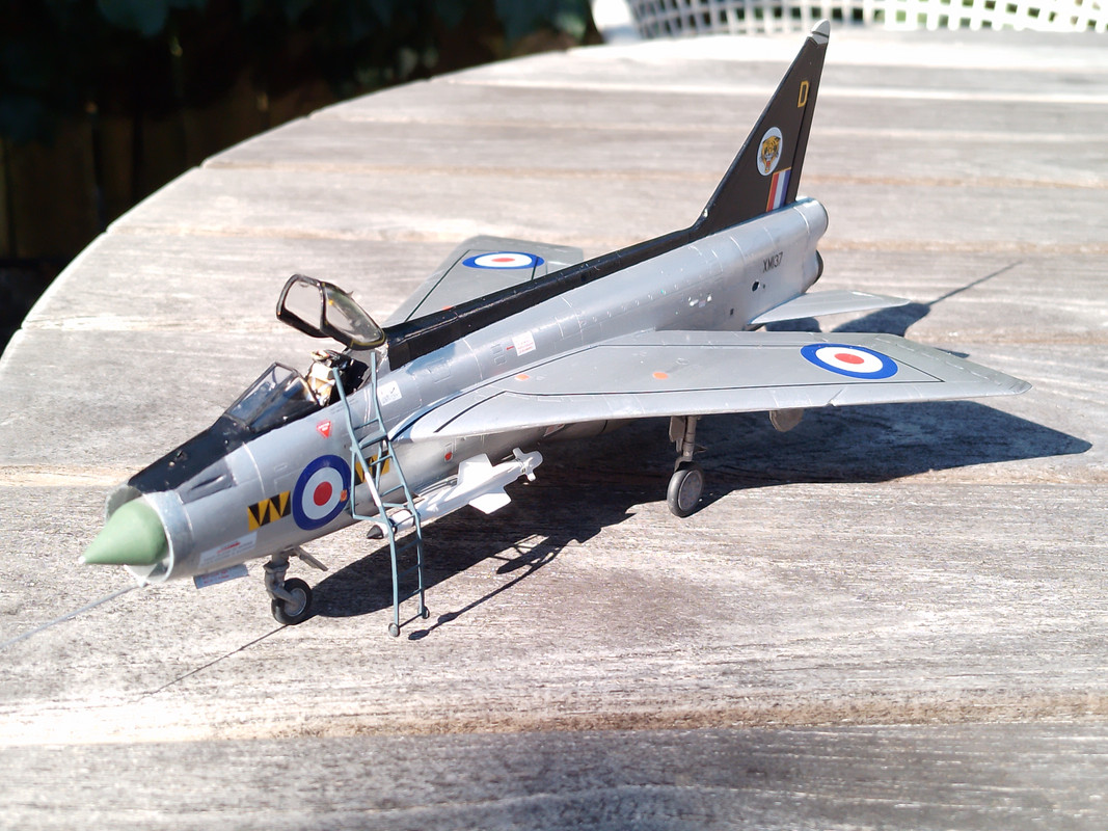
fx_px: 1120
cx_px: 554
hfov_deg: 52.6
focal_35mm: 35
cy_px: 416
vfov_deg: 40.7
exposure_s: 1/250
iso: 50
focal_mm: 3.94
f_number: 2.4
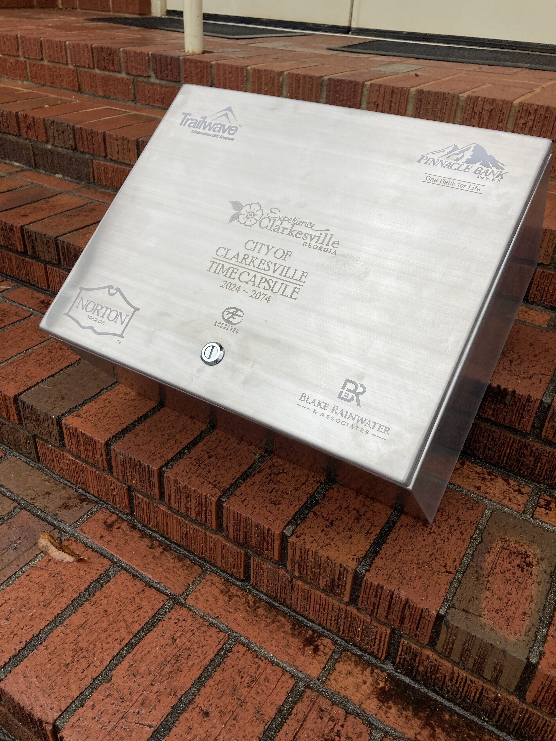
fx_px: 600
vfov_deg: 63.4
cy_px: 370
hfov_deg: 49.7
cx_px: 278
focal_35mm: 28
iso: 20
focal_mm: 3.99
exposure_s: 1/457
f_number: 1.8
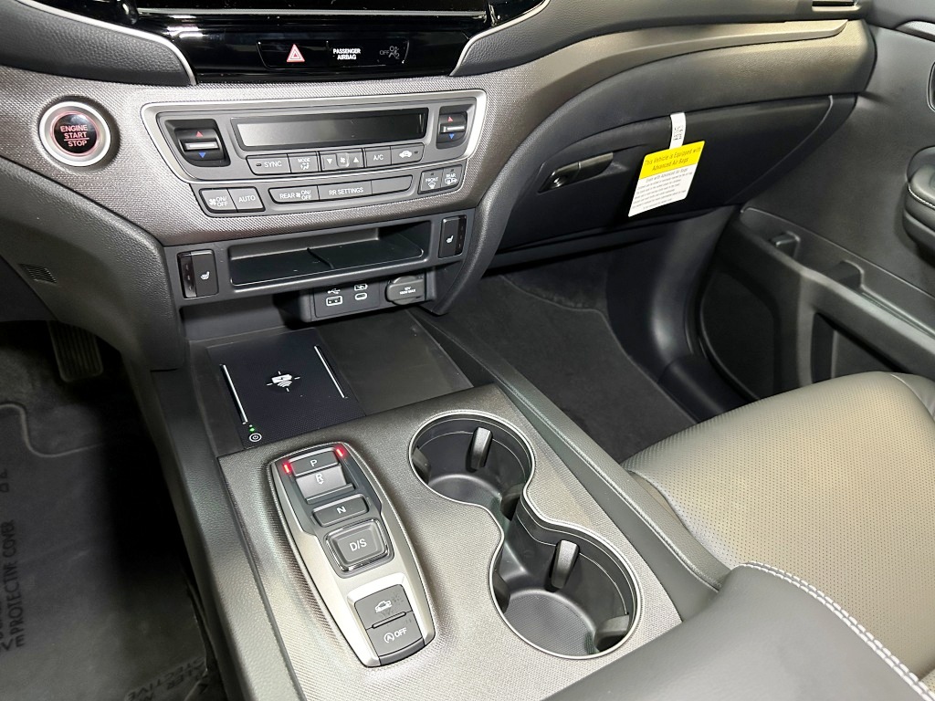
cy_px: 350
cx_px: 468
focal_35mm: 24
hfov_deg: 71.6
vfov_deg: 56.8
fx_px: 648
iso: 800
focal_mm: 6.86
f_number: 1.78
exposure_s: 1/30
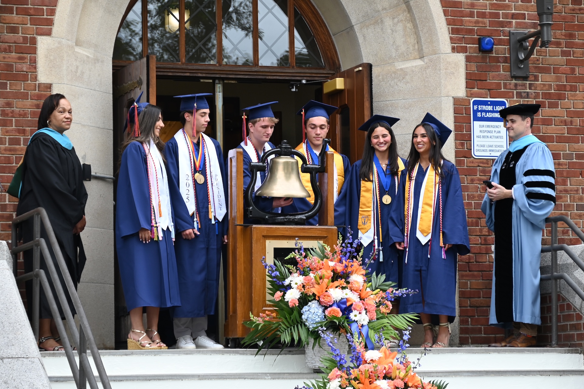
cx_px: 292
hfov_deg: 18.3
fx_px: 1817
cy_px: 194
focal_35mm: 112
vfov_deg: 12.2
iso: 320
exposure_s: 1/250
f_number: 5
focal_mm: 75
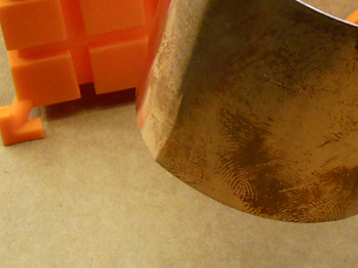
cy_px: 0
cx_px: 339
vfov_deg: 12.9
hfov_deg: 17.1
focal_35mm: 113
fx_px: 1169
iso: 320
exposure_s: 1/30
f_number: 3.8
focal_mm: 7.7
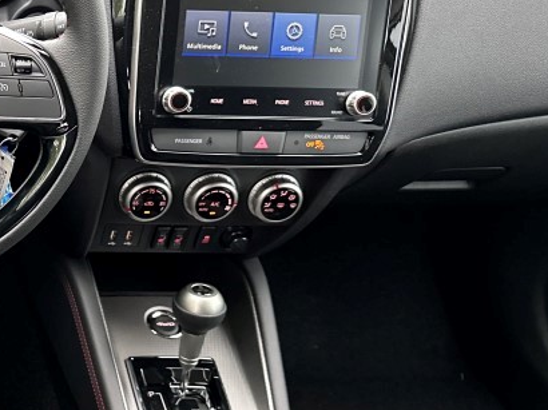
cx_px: -122
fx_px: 949
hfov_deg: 27.9
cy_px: 254
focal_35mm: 60
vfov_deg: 24.3
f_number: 1.78
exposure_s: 1/60
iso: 640
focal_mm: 6.86
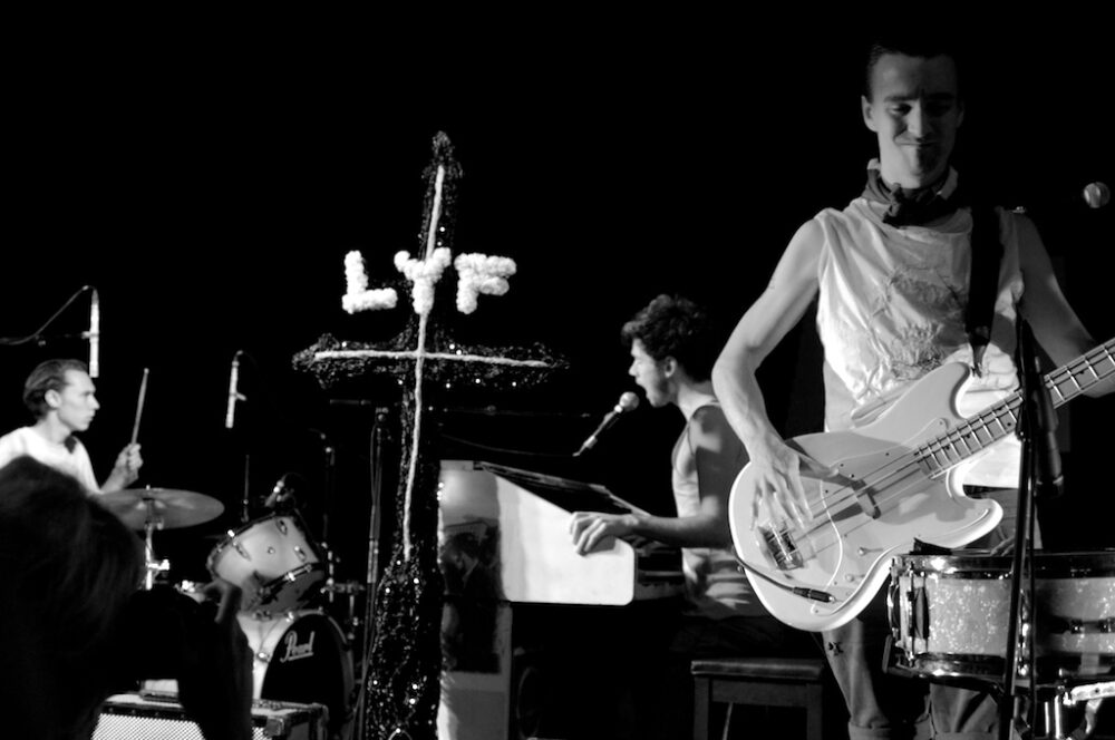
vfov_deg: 31.8
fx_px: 1299
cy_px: 370
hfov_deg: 46.5
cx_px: 558
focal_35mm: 42
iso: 800
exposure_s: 1/80
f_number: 3.2
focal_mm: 28
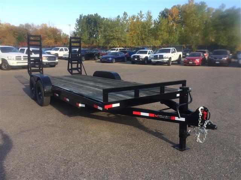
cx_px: 120
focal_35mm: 29
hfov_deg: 61.7
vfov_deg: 48.2
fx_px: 202
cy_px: 90
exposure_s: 1/540
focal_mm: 4.15
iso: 32
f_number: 2.2
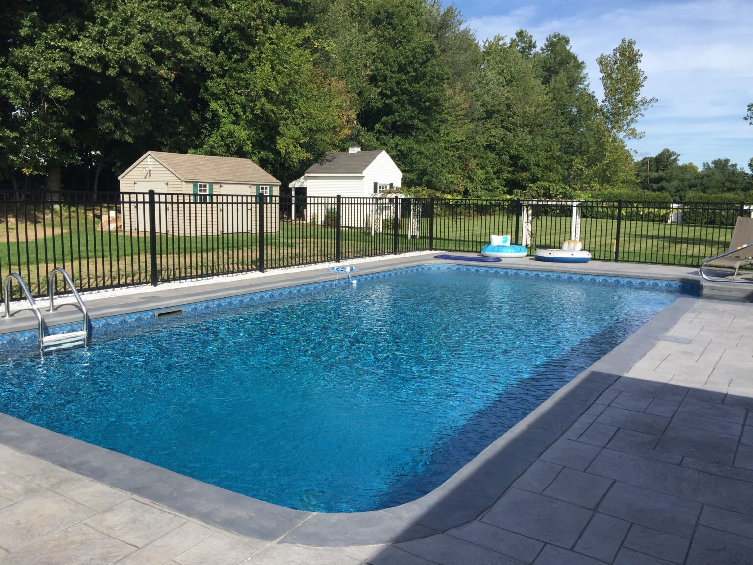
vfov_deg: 48.2
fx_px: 631
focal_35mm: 29
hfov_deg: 61.7
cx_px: 376
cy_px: 282
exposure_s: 1/1522
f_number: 2.2
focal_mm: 4.15
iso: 32
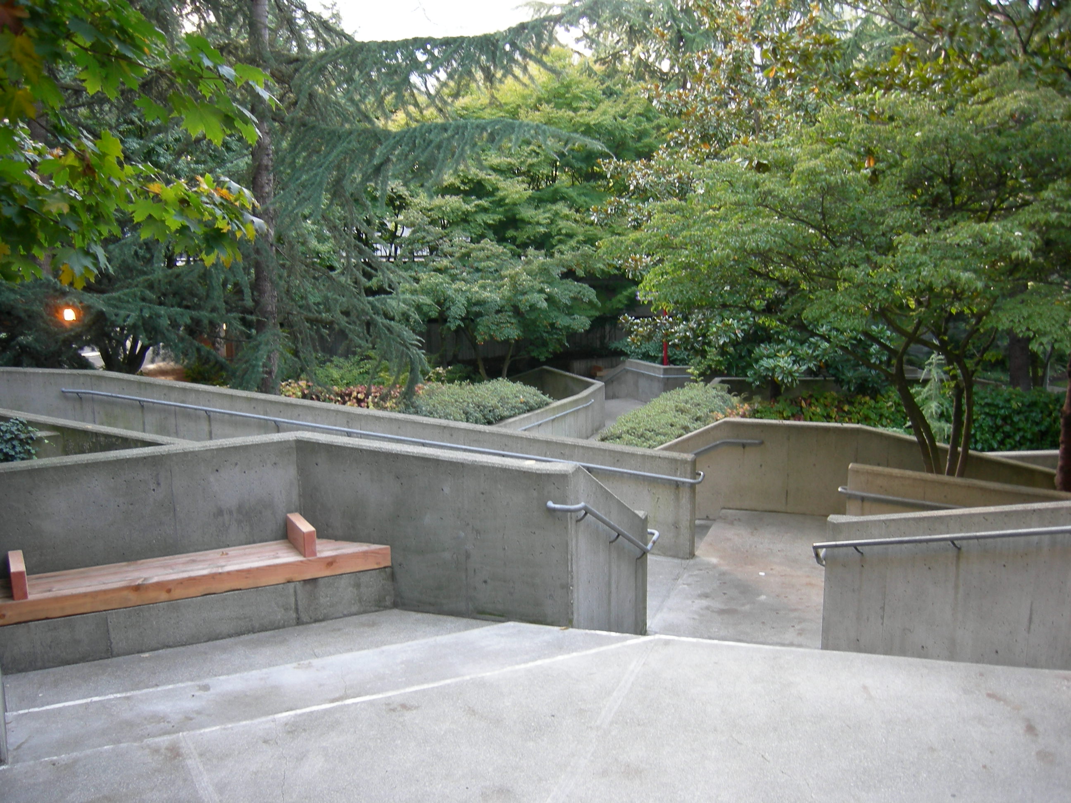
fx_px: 1114
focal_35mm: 36
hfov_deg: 51.4
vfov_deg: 39.7
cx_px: 536
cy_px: 402
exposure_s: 1/27.6
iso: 64
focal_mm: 7.5
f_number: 2.7
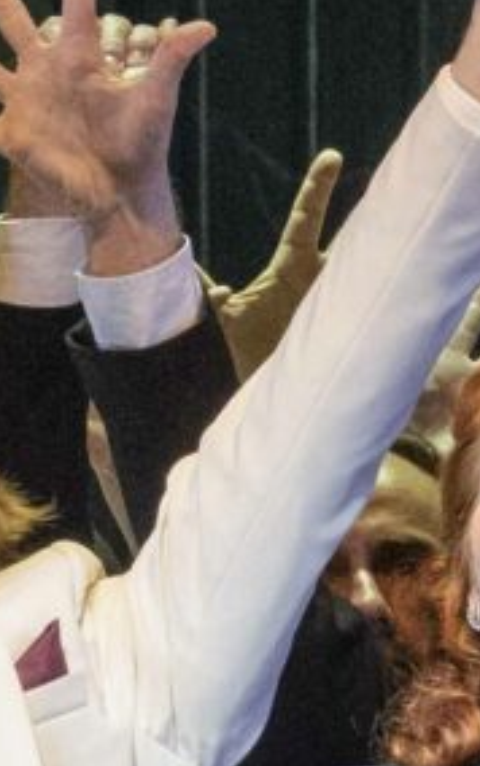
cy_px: 980
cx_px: 936
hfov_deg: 1.7
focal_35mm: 780
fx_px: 16293
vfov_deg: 2.7
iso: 2500
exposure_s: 1/80
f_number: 8
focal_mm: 85
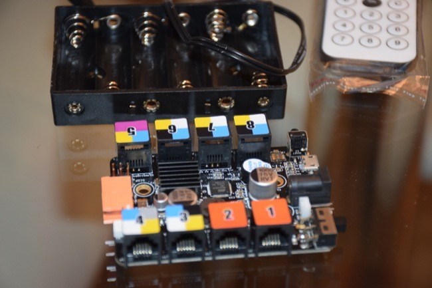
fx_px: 1188
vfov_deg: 13.8
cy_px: 144
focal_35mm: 99
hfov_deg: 20.6
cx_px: 216
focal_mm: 66
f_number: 5
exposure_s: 1/60
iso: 900
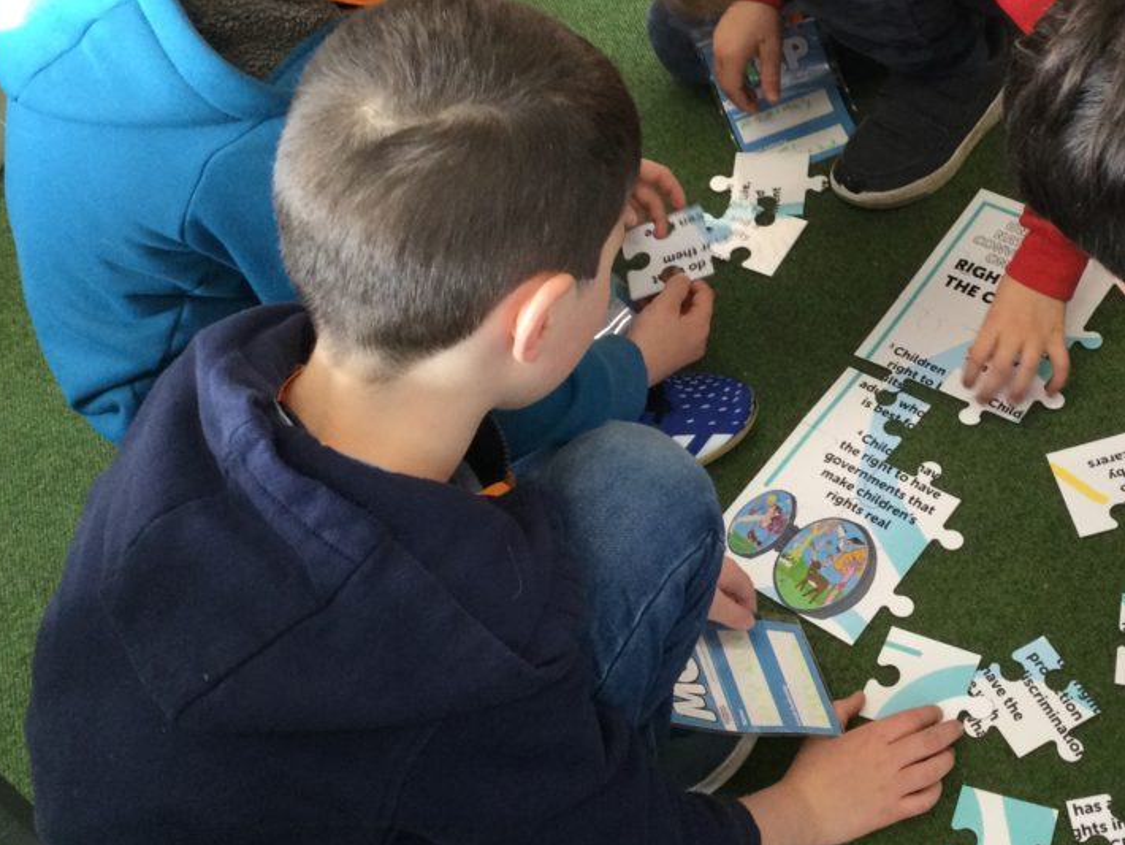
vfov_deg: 26.4
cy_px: 289
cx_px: 832
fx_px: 1788
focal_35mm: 55
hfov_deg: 34.3
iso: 100
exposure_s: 1/33
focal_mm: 3.3
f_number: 2.4
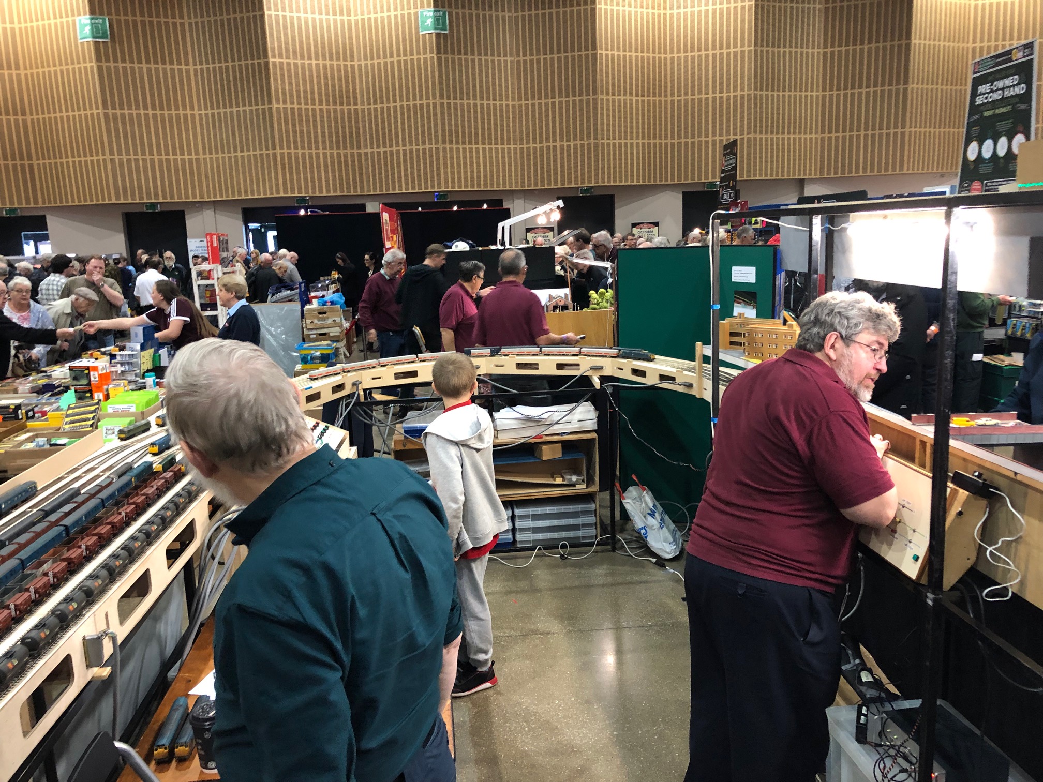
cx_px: 522
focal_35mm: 28
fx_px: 844
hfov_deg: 63.4
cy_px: 391
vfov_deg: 49.7
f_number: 1.8
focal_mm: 3.99
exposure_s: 1/11
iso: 100
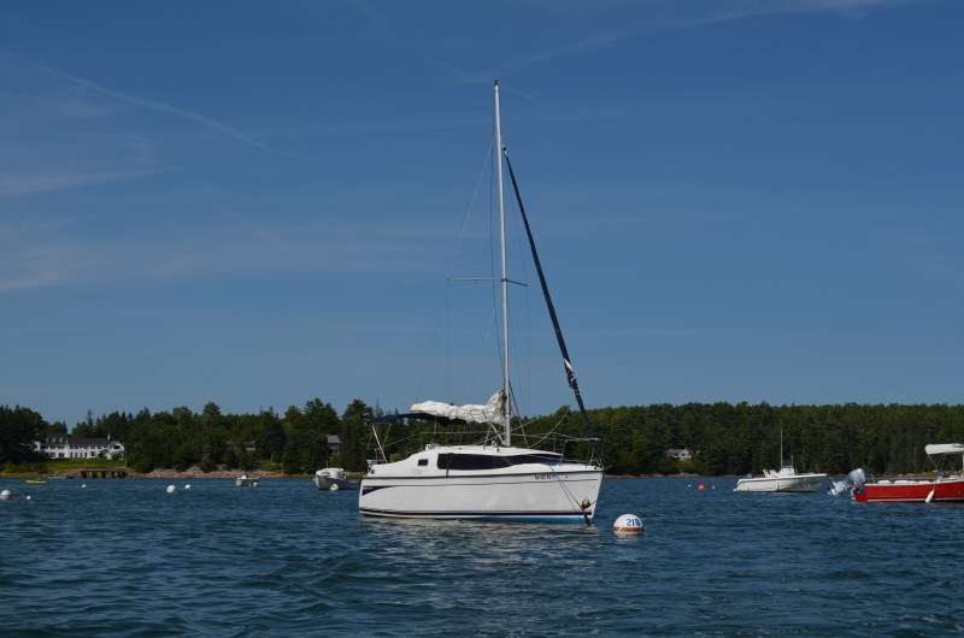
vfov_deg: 26.4
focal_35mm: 51
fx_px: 1363
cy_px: 319
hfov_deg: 39.0
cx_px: 482
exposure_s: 1/500
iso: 100
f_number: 11
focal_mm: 34
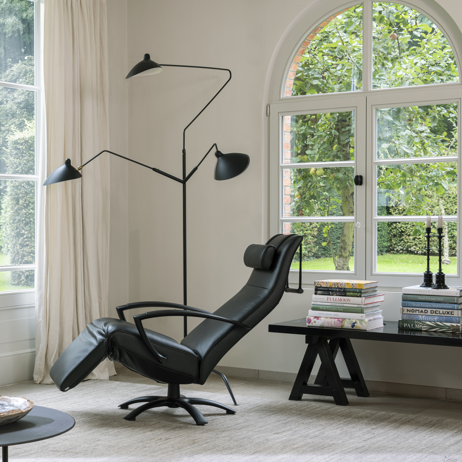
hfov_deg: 24.7
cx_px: 62
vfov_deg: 25.3
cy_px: 256
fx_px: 1027
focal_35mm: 68
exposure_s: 1/3
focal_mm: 45
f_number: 8
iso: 100
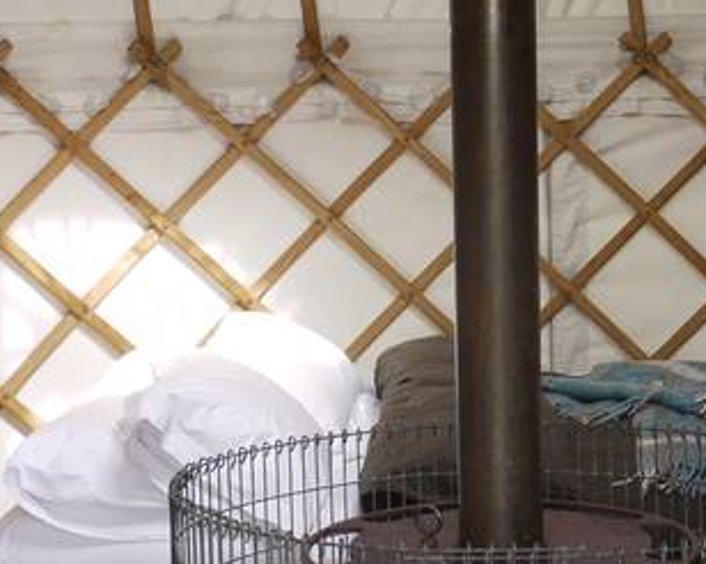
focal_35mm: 91
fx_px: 1900
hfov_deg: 20.8
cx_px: 552
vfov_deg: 16.9
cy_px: 289
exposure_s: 1/100
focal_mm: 14
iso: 100
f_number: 4.5
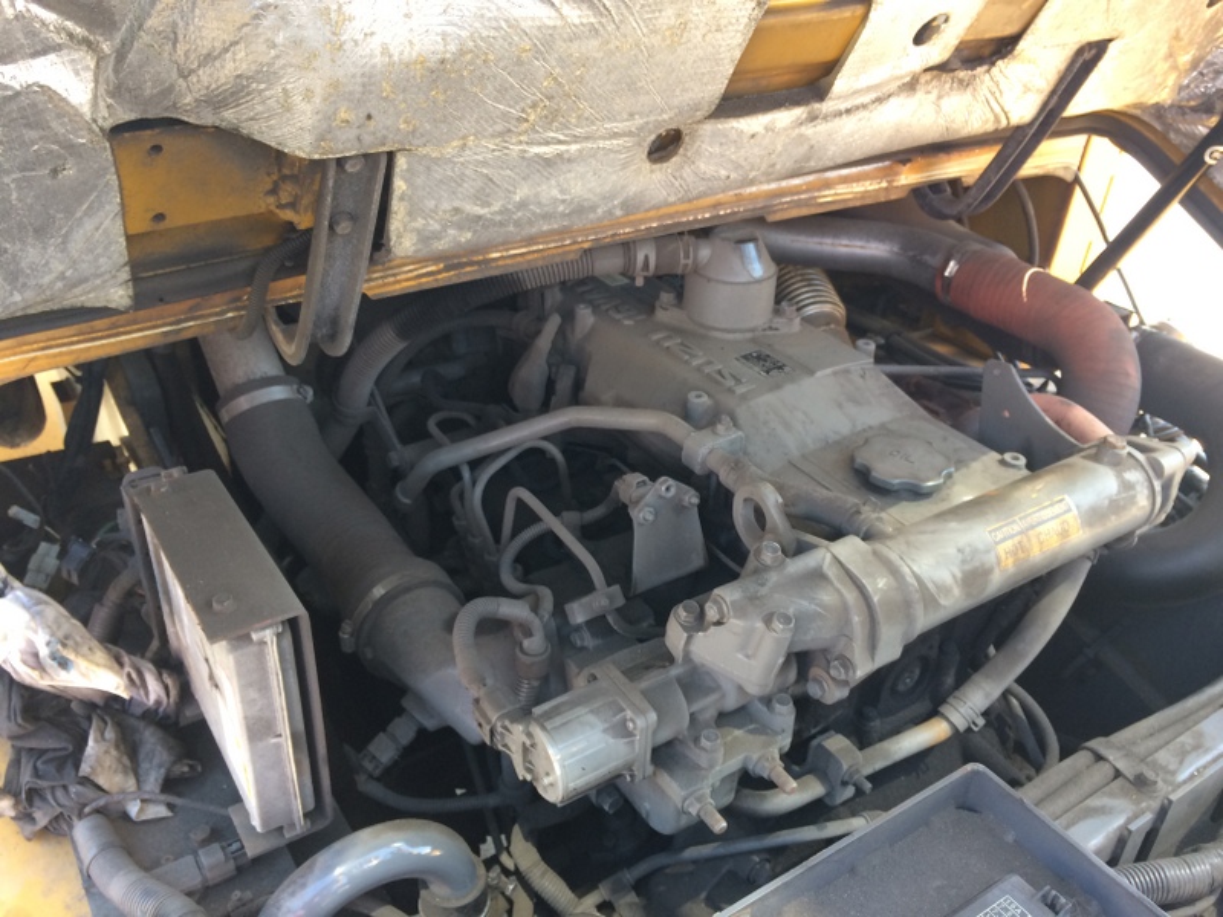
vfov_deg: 48.2
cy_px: 458
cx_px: 612
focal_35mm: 29
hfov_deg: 61.7
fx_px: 1025
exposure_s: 1/40
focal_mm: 4.15
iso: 40
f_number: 2.2
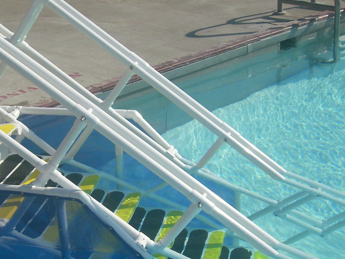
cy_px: 163
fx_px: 598
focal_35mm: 60
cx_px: 110
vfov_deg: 24.3
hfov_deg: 31.9
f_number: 7.1
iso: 50
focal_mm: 5.99
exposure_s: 1/402
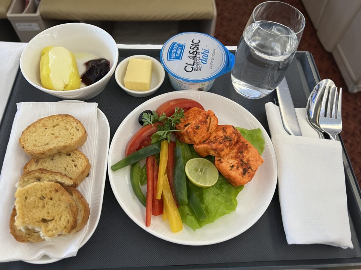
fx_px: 271
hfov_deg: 67.3
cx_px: 180
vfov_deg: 53.1
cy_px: 135
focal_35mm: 26
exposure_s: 1/48
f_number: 1.5
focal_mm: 5.7
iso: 500
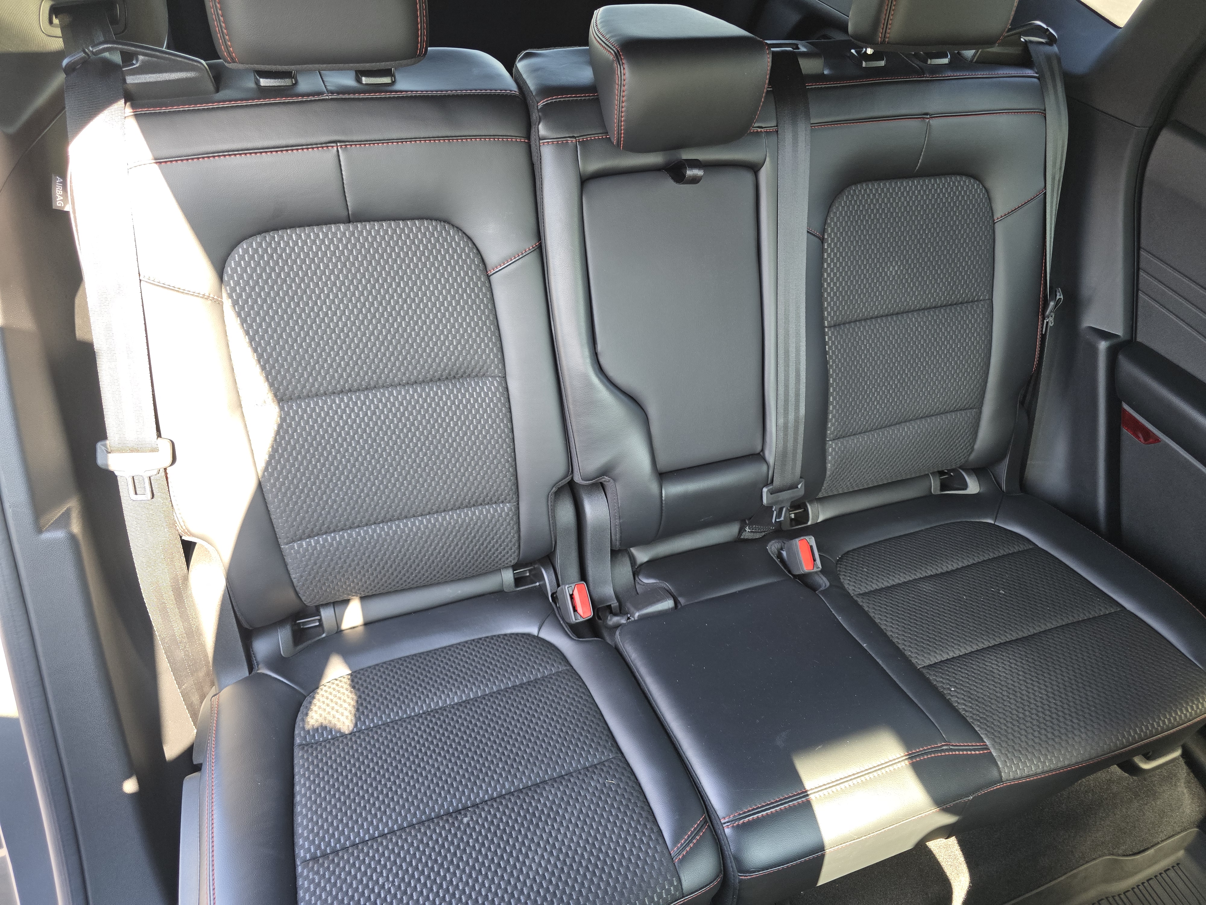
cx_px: 603
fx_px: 801
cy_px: 452
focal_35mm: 23
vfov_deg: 58.9
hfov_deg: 73.9
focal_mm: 6.3
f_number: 1.7
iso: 160
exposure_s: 1/180
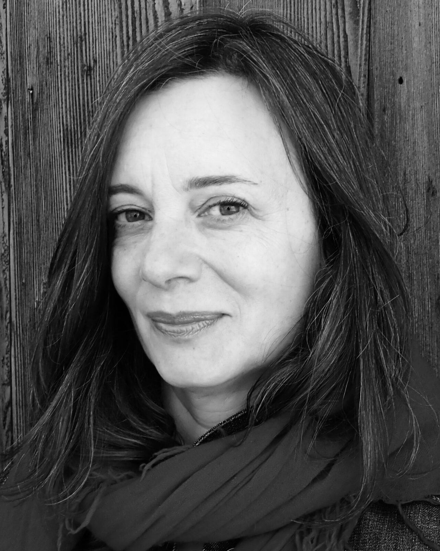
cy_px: 262
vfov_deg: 38.8
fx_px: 782
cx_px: 220
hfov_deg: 31.4
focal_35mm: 48
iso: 160
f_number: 3.1
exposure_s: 1/100
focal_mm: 8.41
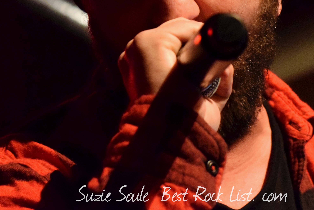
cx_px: 185
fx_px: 1282
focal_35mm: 147
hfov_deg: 14.0
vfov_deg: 9.3
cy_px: 11
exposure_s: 1/60
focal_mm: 50
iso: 6400
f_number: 4
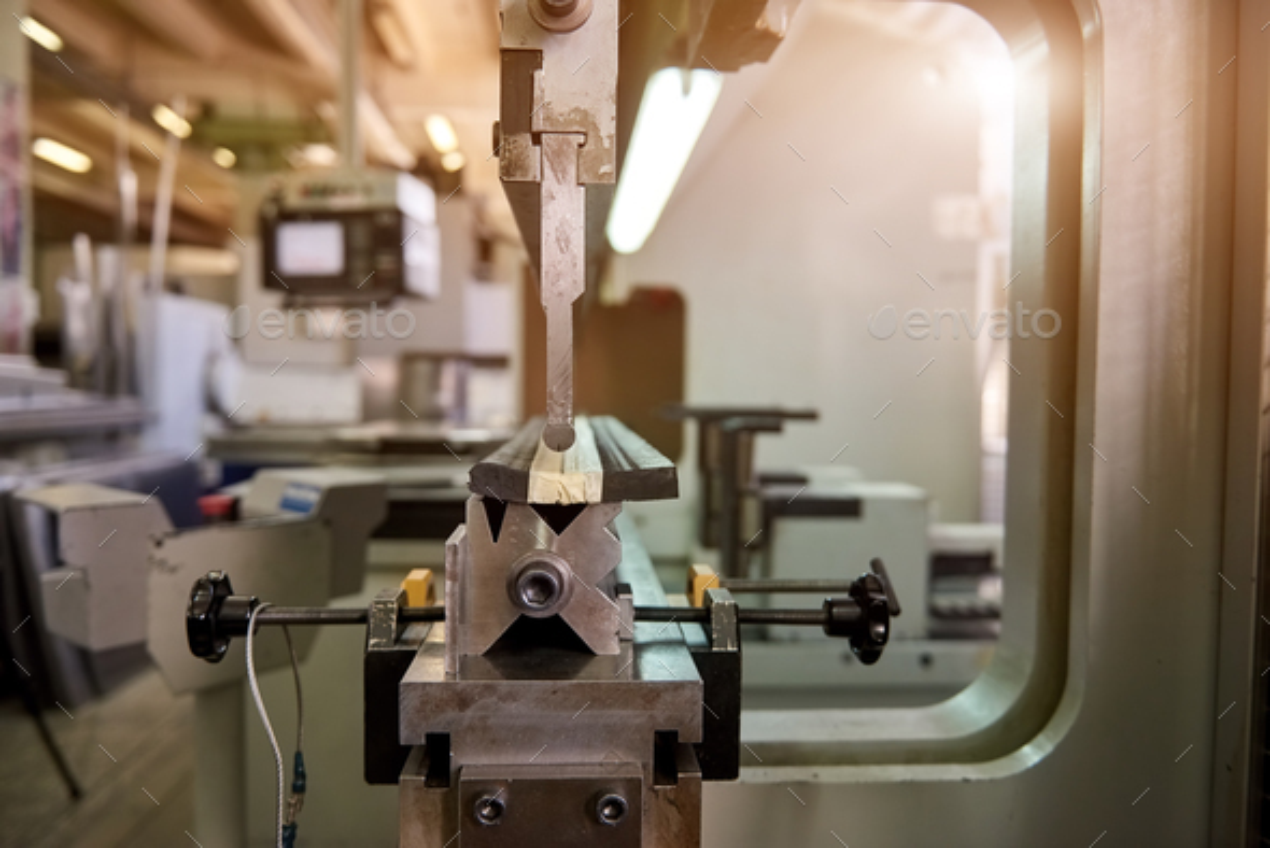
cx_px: 635
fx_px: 1094
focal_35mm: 31
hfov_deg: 60.3
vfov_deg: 42.4
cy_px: 424
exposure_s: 1/200
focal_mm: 31
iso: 1000
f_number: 3.2
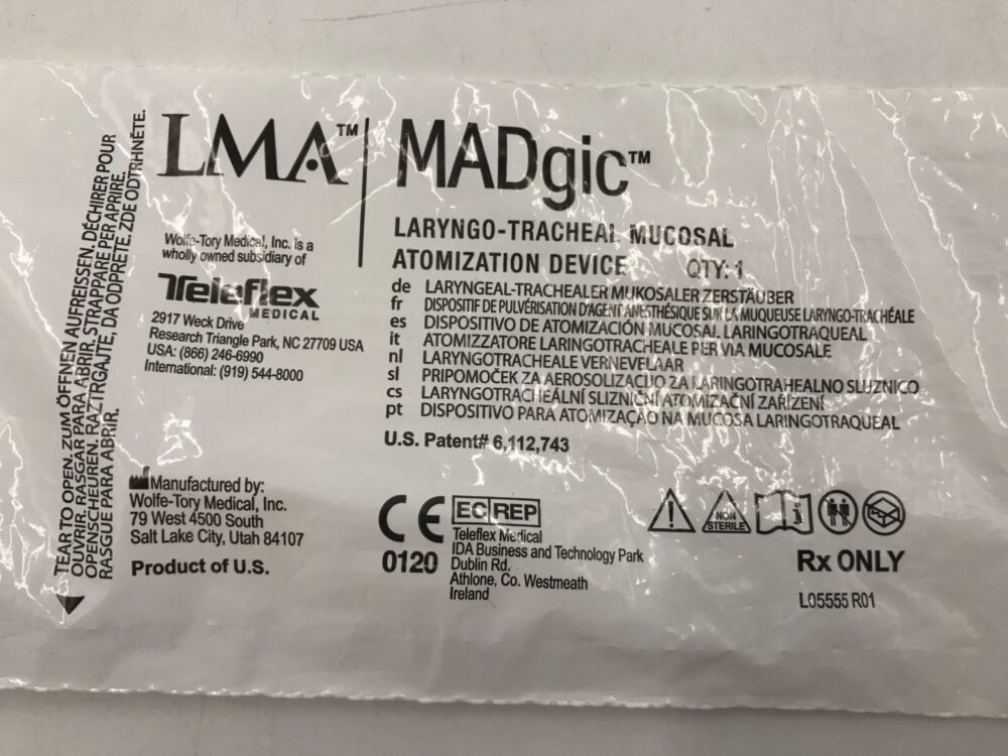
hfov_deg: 63.4
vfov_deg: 49.7
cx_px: 504
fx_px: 815
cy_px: 378
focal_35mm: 28
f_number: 1.8
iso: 25
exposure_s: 1/40
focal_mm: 3.99
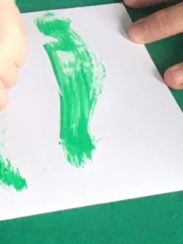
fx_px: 1433
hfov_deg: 7.1
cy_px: -139
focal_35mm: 203
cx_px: -124
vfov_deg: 9.4
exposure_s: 1/33
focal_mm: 4.15
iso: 40
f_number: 2.2
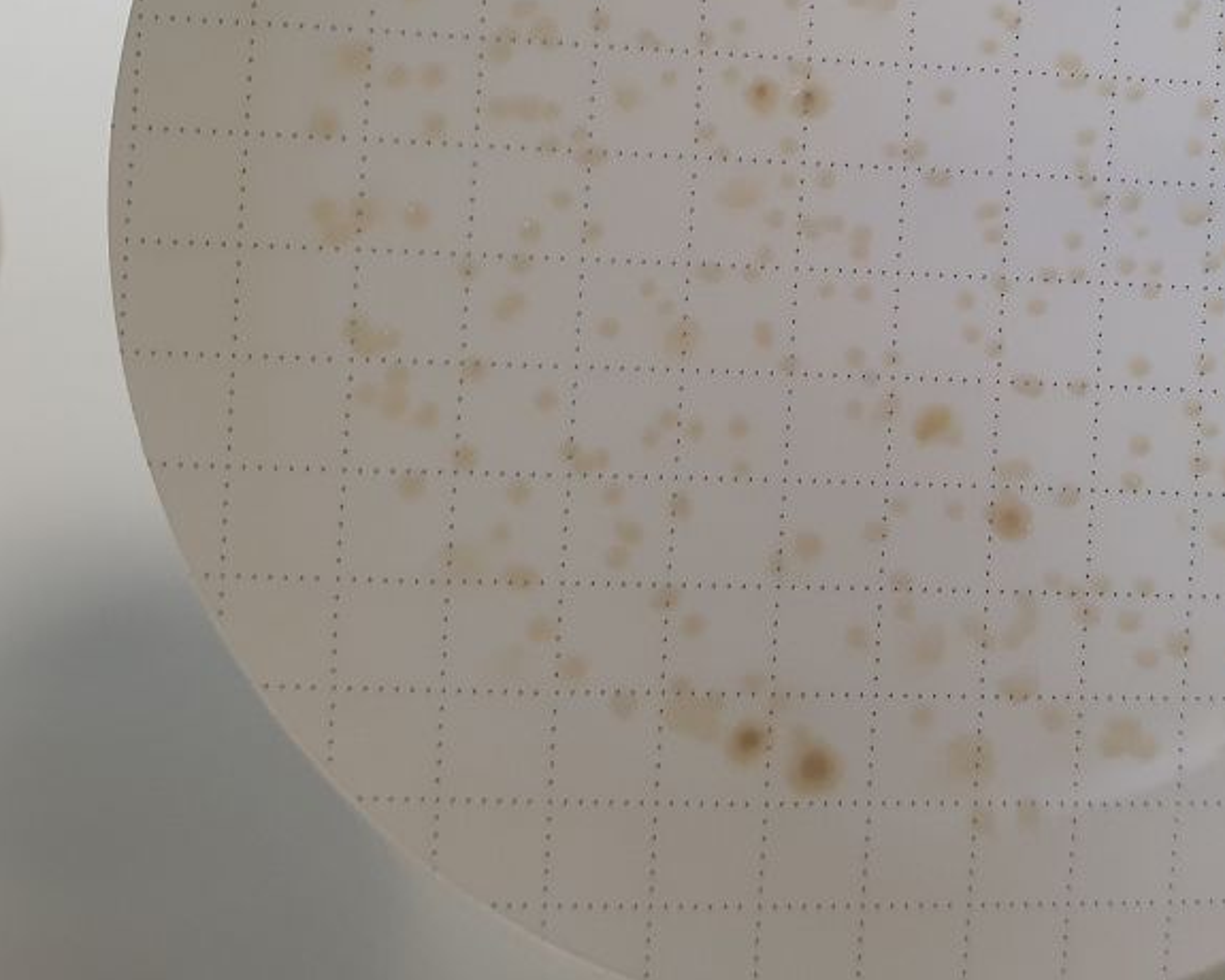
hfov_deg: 35.0
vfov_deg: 27.9
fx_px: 1922
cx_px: 831
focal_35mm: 53
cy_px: 168
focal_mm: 4.3
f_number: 2.4
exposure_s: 1/60
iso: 125
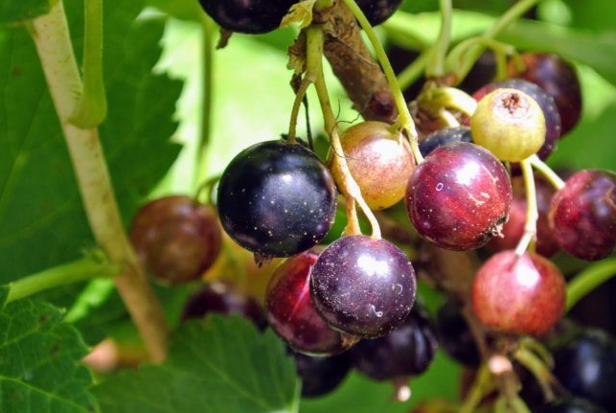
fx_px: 2211
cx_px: 376
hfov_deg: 15.8
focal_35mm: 129
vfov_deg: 10.7
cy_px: 185
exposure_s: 1/125
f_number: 5.6
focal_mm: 30
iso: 125
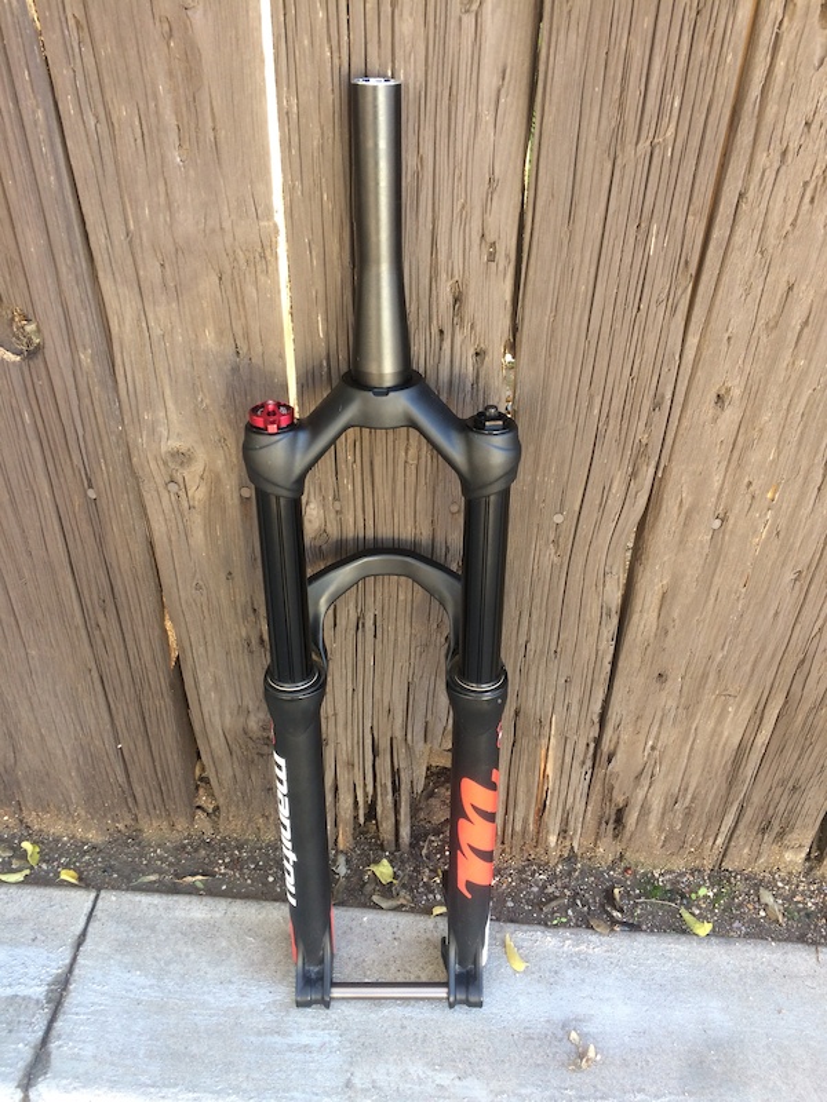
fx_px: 924
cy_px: 551
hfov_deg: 48.2
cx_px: 414
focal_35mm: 29
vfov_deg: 61.7
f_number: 2.2
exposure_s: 1/60
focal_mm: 4.15
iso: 40
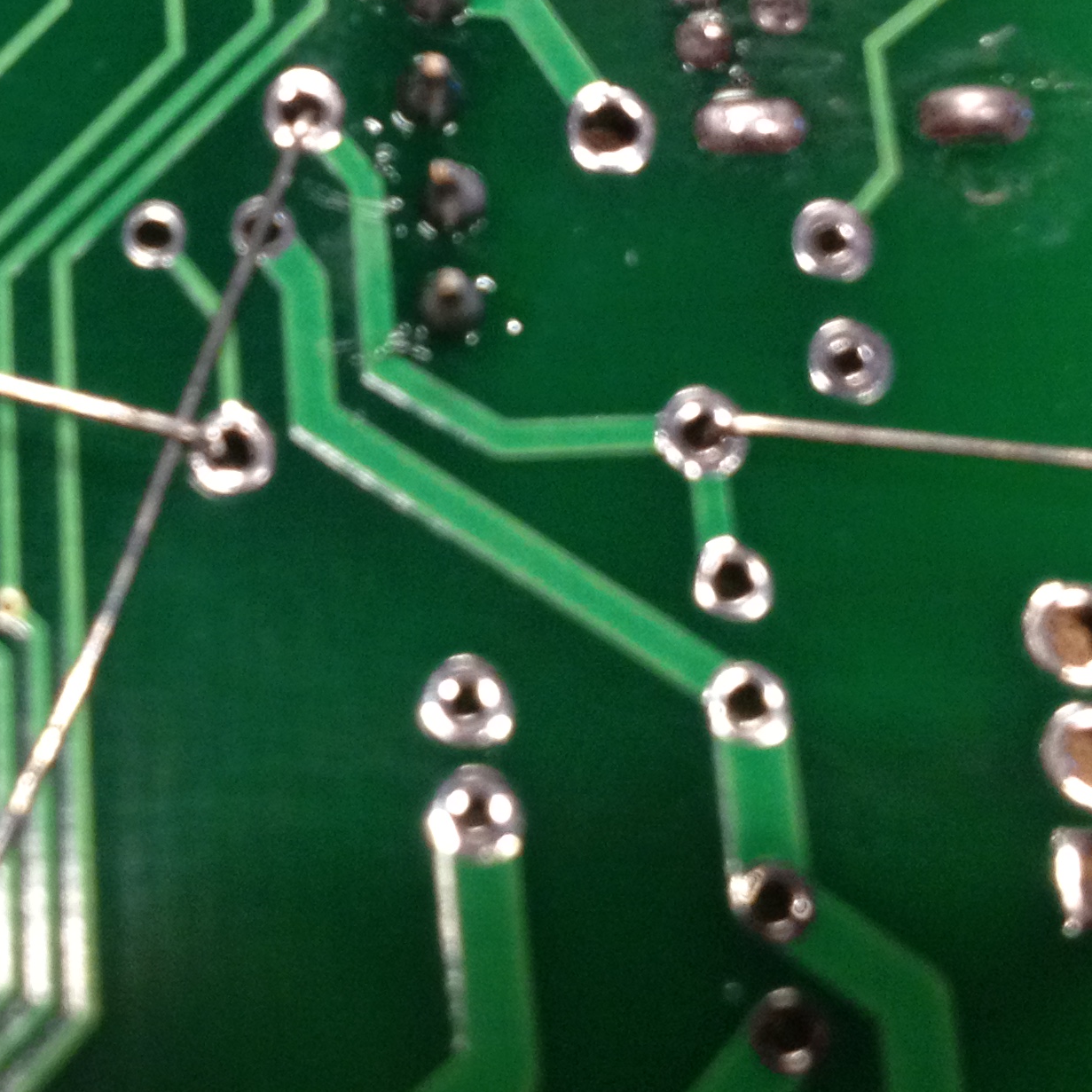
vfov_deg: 20.9
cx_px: 198
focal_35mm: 82
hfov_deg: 20.9
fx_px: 2927
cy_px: 224
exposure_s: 1/20
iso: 200
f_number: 2.4
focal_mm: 4.28
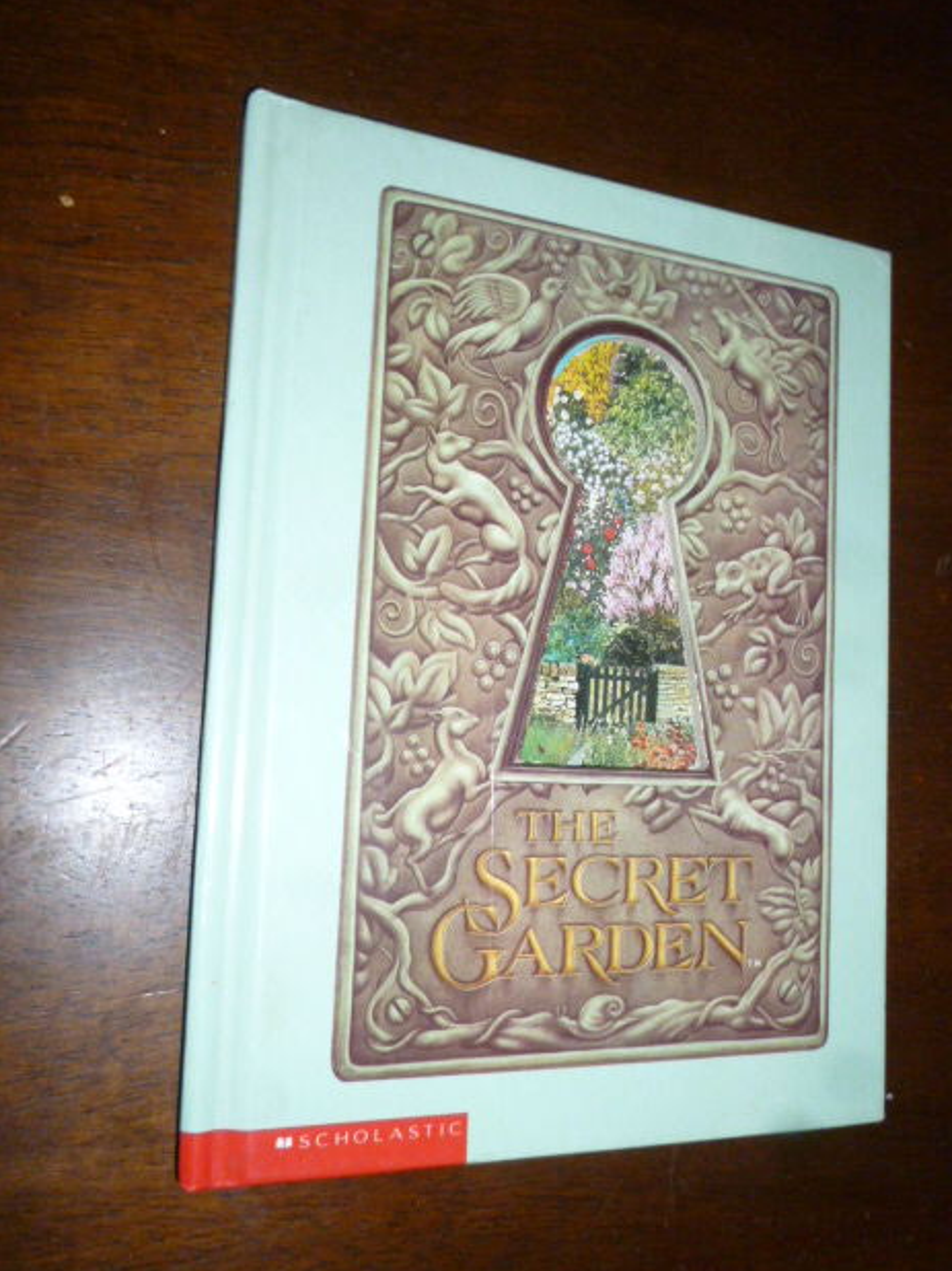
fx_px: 1064
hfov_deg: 48.2
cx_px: 491
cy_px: 652
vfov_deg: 61.7
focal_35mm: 29
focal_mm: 5
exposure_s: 1/60
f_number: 3.1
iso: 400
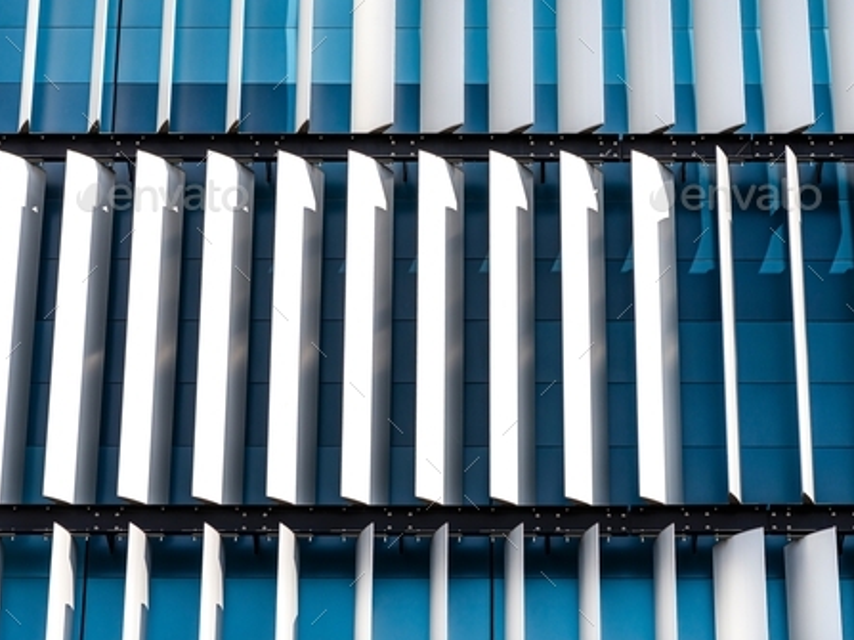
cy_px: 287
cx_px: 443
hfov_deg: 15.5
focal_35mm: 127
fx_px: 3132
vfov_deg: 11.7
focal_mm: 100
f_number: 8
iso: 100
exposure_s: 1/500
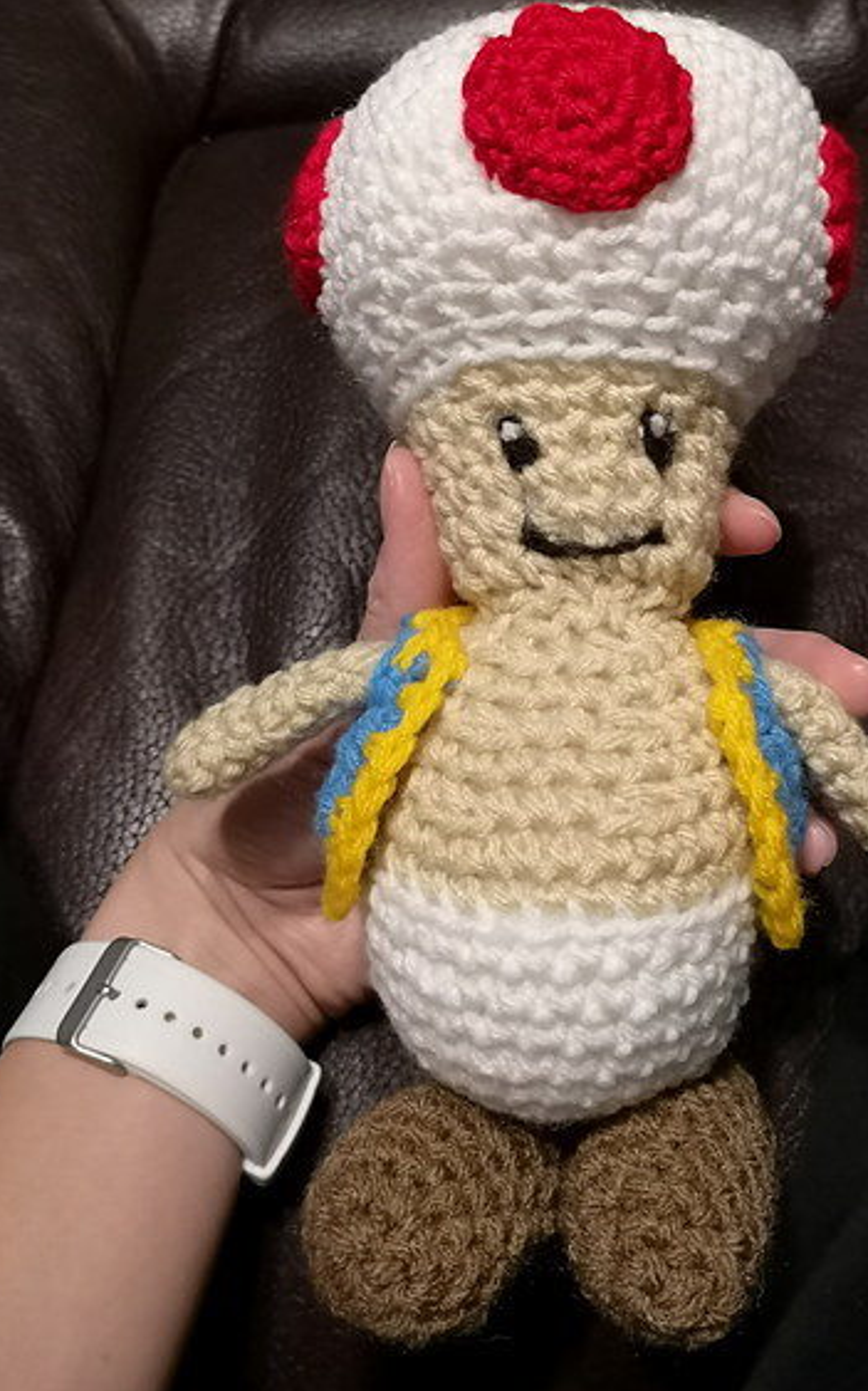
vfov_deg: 55.2
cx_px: 514
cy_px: 624
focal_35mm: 35
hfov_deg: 36.1
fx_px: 1325
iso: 640
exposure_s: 1/20
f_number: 1.8
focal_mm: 3.95
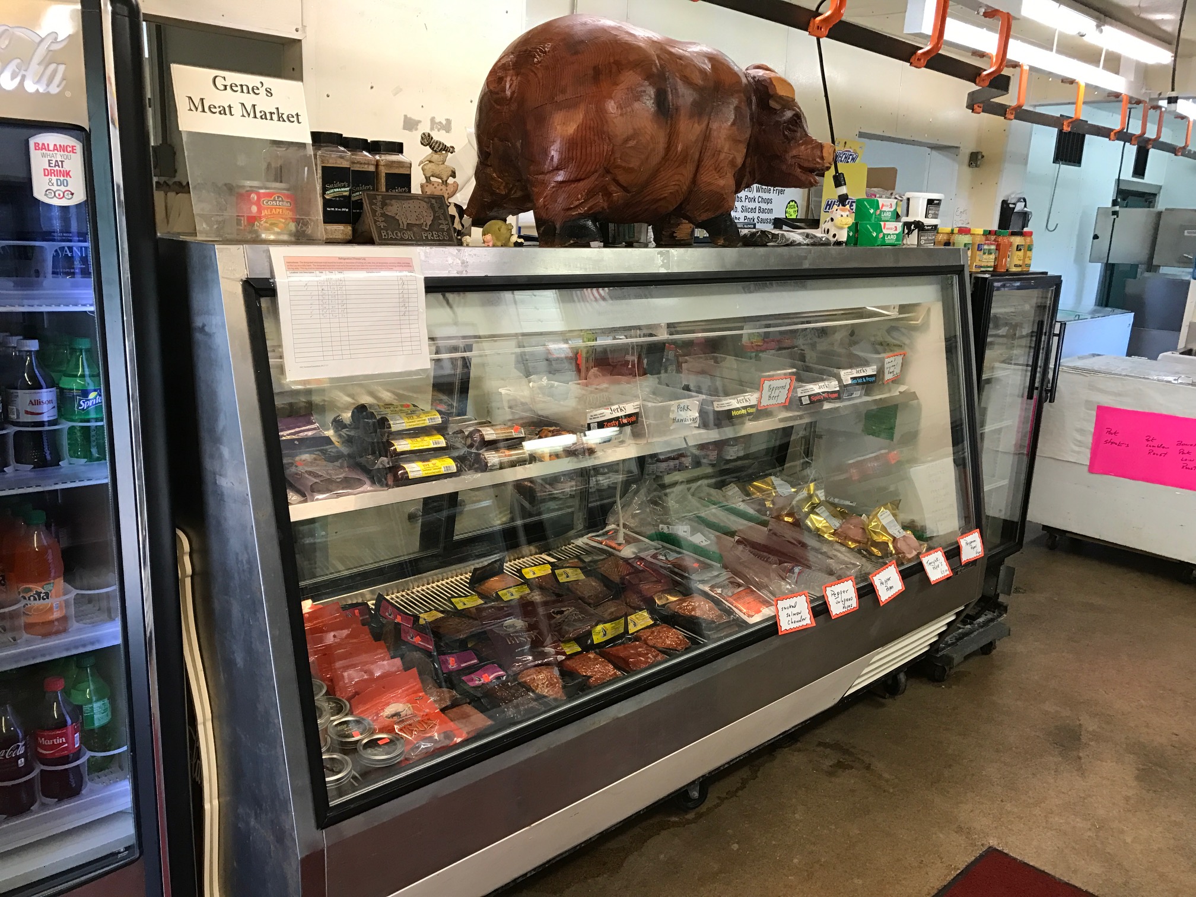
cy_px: 448
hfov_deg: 63.4
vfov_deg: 49.7
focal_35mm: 28
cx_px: 598
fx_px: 967
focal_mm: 3.99
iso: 40
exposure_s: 1/30
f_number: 1.8
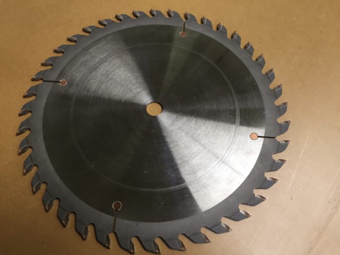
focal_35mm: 29
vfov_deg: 48.2
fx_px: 285
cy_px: 128
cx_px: 170
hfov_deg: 61.7
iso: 80
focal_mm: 4.15
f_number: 2.2
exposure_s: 1/30
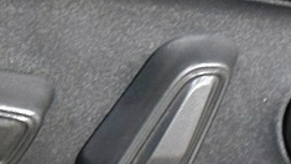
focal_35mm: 228
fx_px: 1759
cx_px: 171
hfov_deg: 9.5
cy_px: 76
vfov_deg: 5.3
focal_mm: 6.86
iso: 400
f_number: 1.78
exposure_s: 1/40
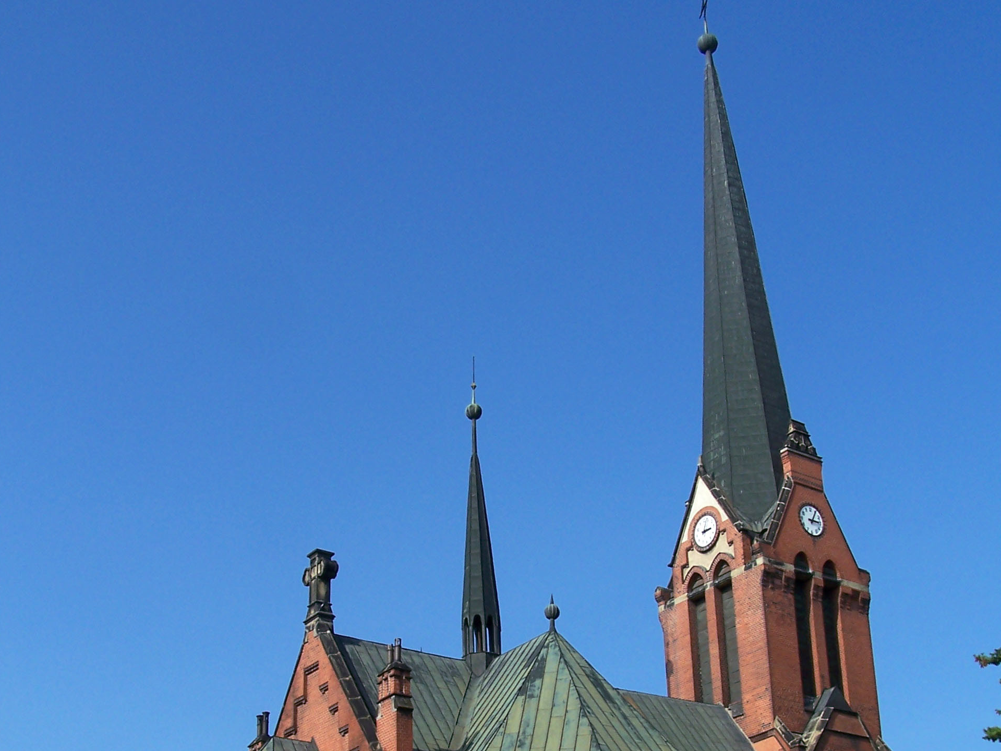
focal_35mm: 51
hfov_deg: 37.5
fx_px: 1475
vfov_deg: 27.8
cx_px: 501
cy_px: 630
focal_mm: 6.3
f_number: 5.6
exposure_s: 1/640
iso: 80
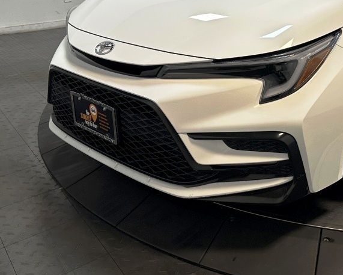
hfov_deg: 42.1
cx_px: 269
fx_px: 426
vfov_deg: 35.0
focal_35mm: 42
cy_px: 75
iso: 160
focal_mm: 6.86
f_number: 1.78
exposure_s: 1/60
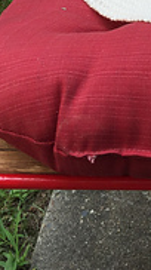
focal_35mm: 87
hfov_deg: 13.6
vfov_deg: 21.7
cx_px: 168
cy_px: -96
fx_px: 621
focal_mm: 4.15
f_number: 2.2
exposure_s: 1/191
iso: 32
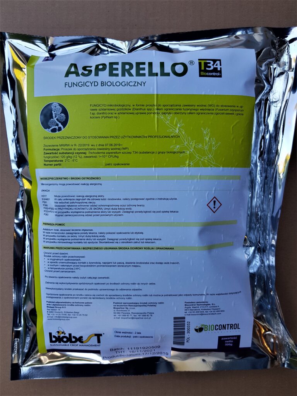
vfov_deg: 67.3
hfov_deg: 53.1
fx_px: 297
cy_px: 198
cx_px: 148
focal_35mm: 26
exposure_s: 1/239
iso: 40
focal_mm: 4.2
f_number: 1.7
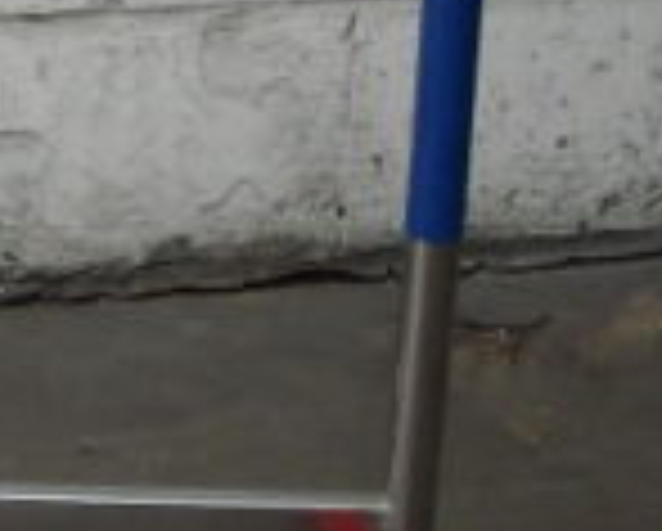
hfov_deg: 10.2
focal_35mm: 178
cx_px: -513
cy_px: 256
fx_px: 3492
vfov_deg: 8.7
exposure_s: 1/250
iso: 227
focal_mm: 5.7
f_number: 2.8
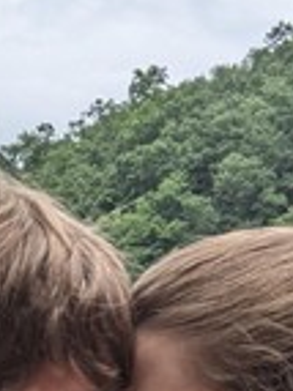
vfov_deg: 14.6
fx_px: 1368
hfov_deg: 12.0
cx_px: -38
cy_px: 667
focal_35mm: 121
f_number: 1.8
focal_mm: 4.44
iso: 70
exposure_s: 1/1805
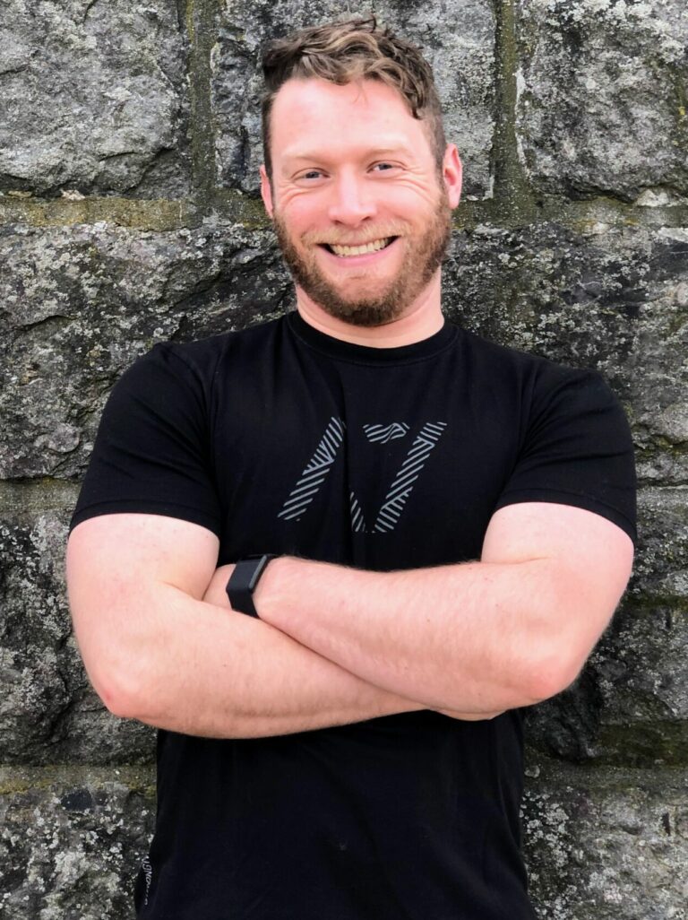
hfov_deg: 28.0
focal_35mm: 52
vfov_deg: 36.8
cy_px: 460
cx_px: 344
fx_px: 1380
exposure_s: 1/60
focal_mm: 6
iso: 25
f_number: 2.4
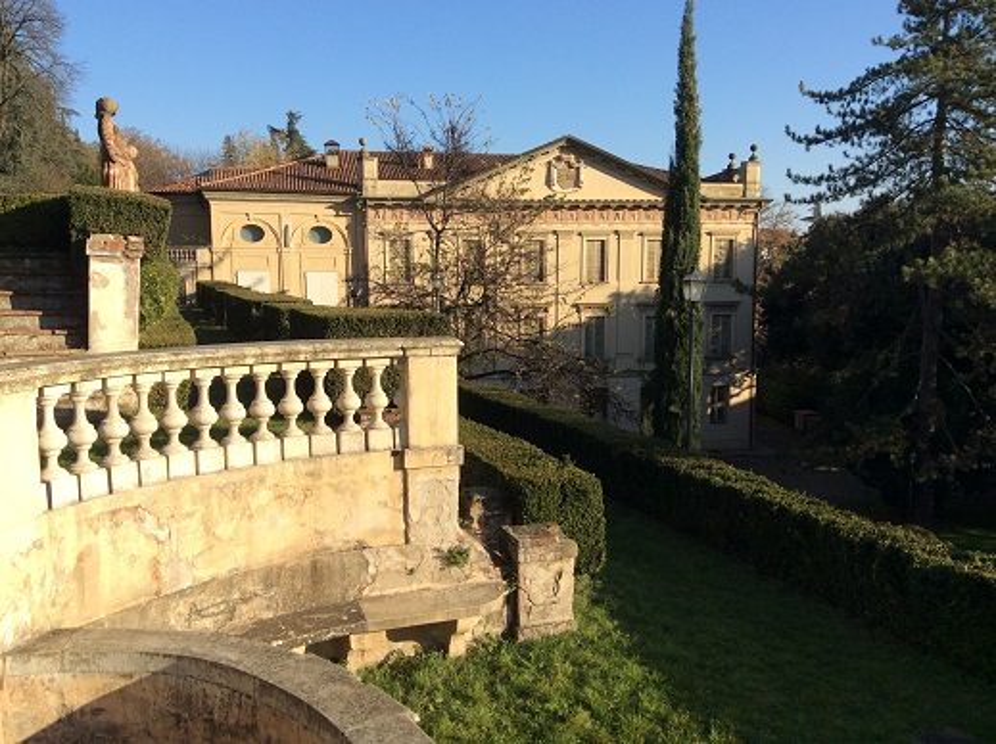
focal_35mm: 32
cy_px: 372
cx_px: 498
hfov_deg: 56.9
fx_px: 920
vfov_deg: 44.1
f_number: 2.4
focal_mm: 3.3
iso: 32
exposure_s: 1/841
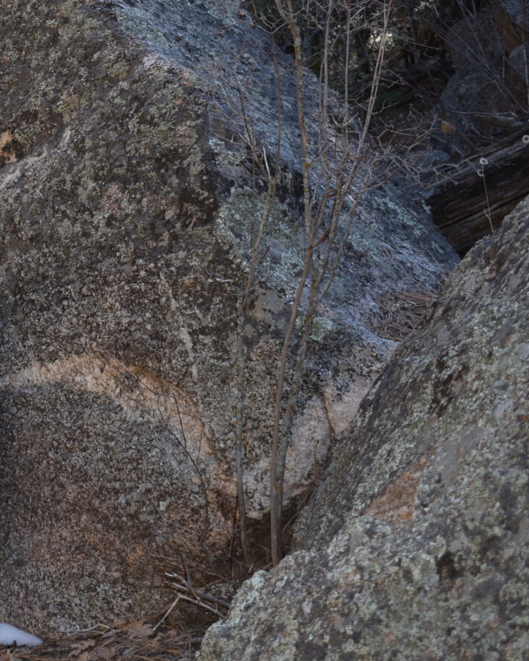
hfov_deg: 17.1
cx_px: -204
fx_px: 1625
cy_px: 257
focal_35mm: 83
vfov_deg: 23.0
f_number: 4
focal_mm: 26
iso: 100
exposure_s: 1/100
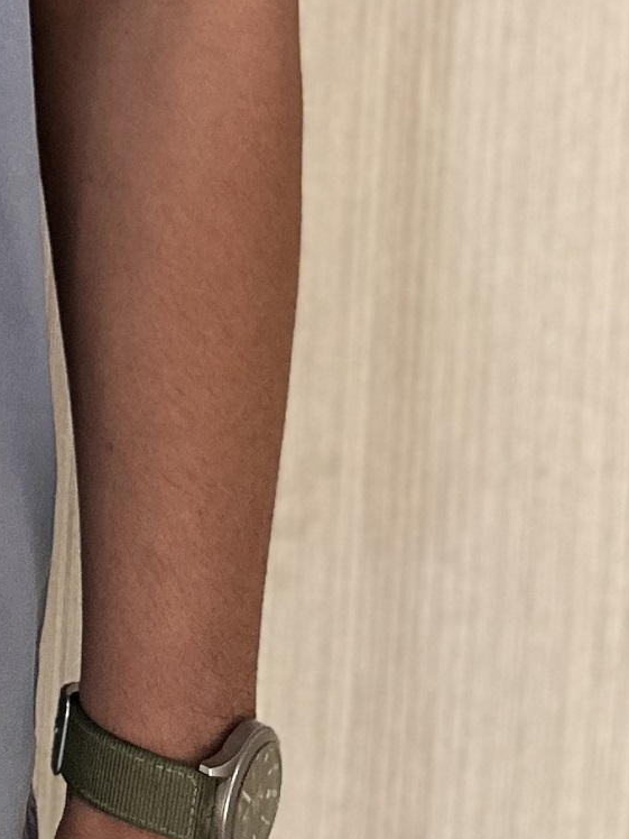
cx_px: -511
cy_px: -960
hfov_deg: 12.6
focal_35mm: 107
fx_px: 2592
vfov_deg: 14.4
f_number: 1.78
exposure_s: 1/100
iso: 200
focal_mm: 6.86
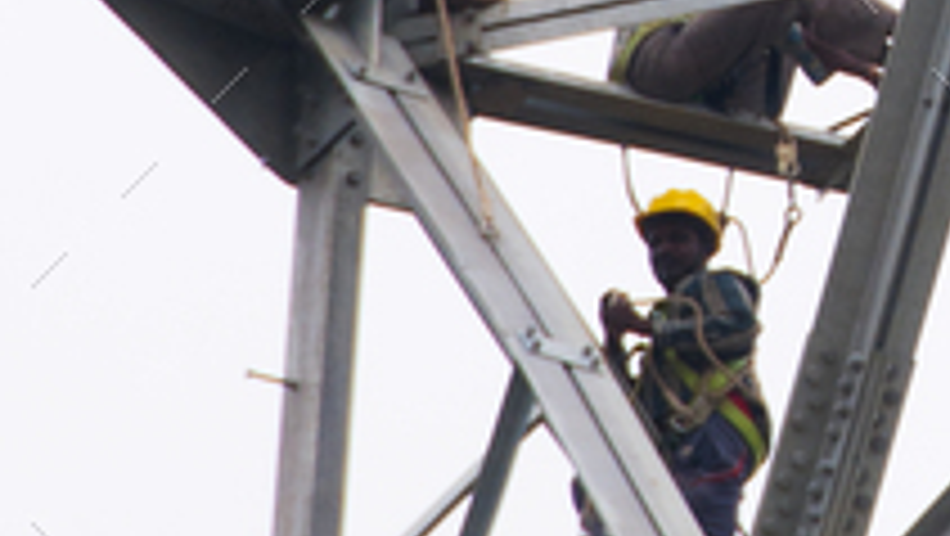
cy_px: -302
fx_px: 33348
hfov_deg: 1.6
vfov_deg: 0.9
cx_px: 1243
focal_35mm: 1323
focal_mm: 200
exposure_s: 1/500
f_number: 8
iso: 200
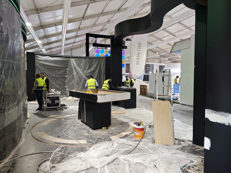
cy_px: 86
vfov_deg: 58.9
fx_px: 153
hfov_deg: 73.9
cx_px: 116
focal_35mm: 23
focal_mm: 5.43
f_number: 1.8
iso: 320
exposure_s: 1/60
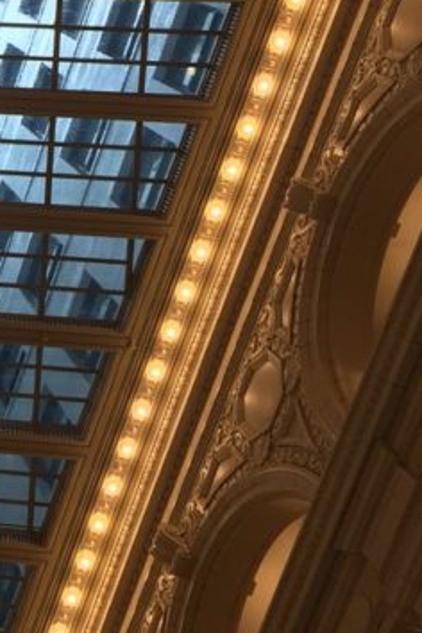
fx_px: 1389
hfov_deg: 16.1
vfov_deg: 25.5
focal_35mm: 79
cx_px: -173
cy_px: 202
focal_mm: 4.15
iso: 64
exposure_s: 1/30
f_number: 2.2
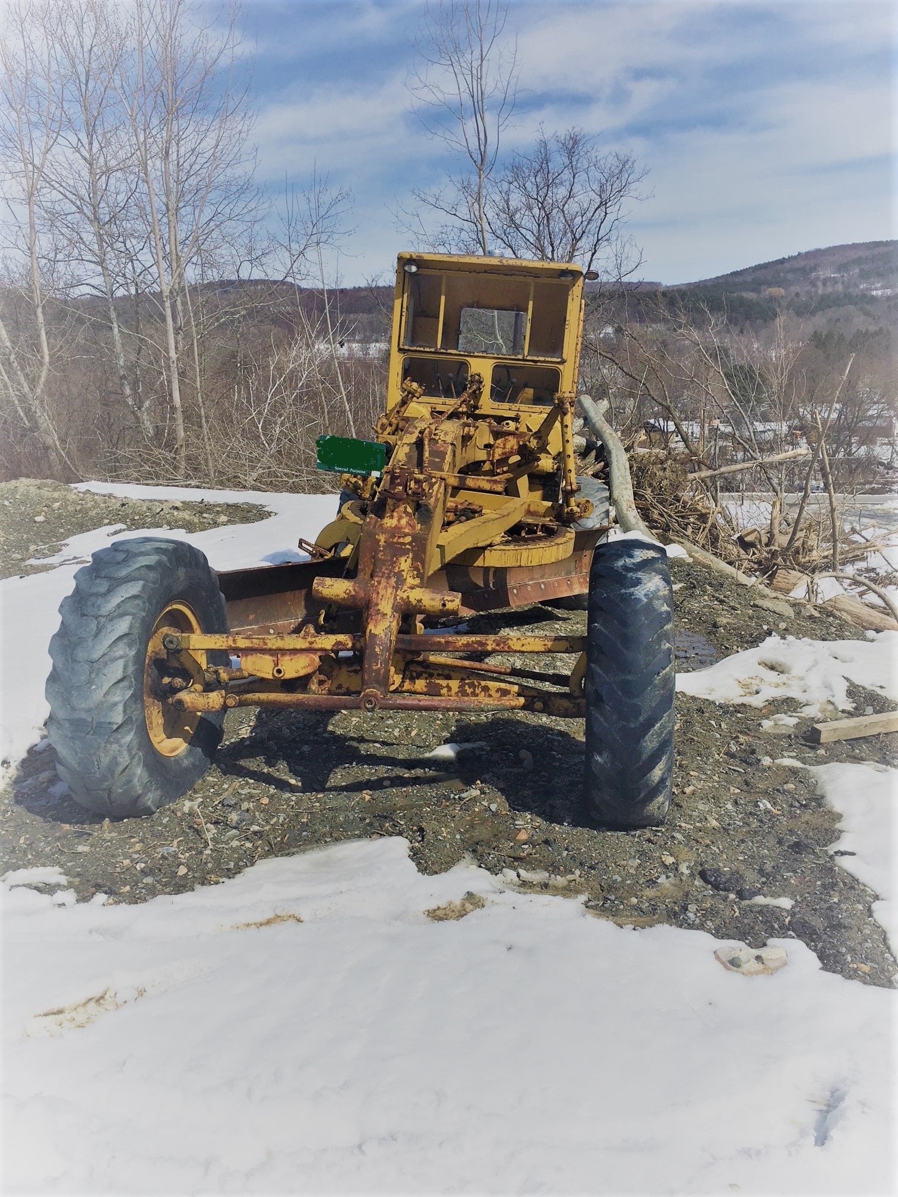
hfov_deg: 48.2
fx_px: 1003
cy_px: 598
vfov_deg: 61.7
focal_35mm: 29
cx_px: 449
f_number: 2.2
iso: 25
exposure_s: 1/3663
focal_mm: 4.15
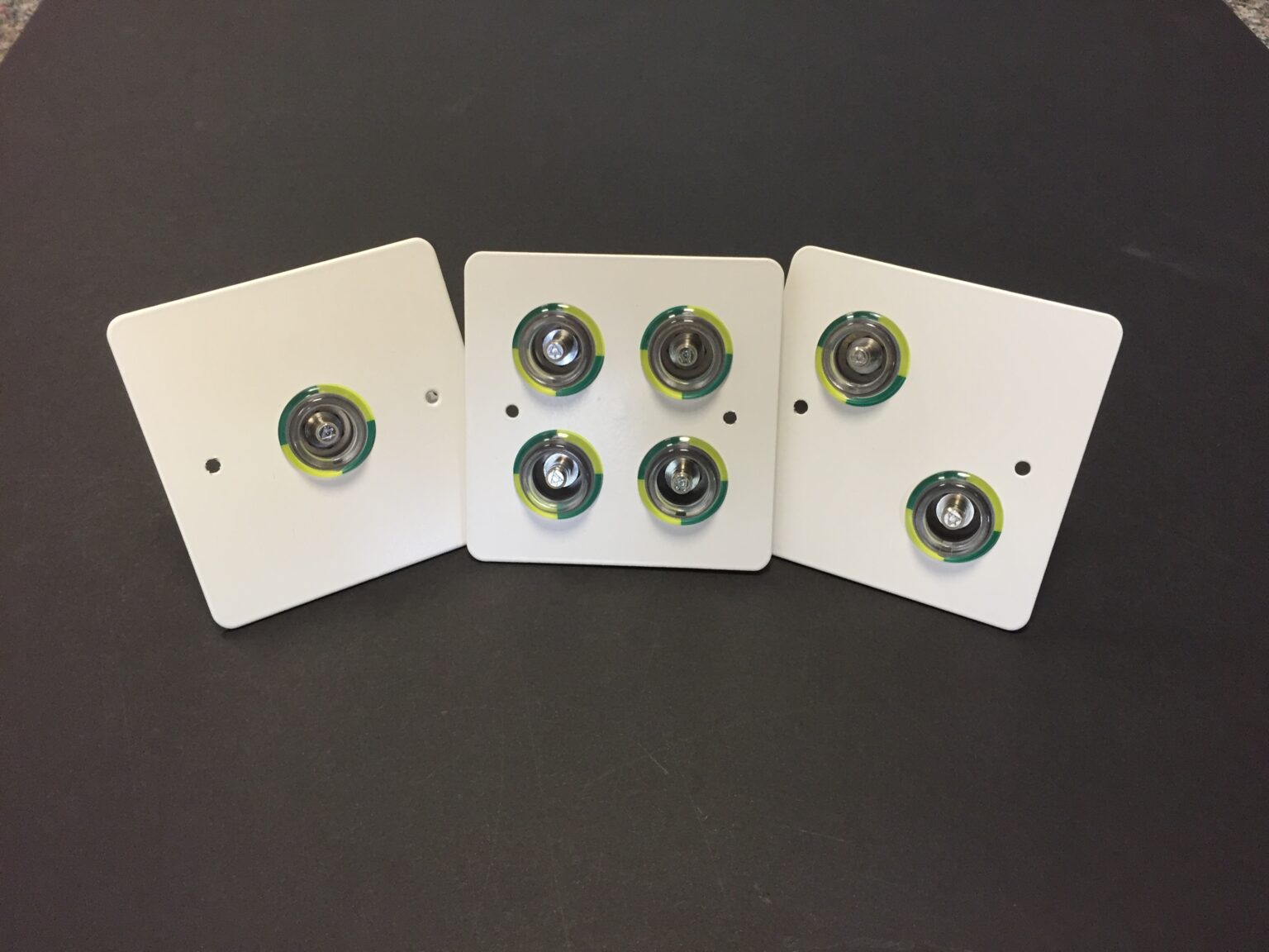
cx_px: 634
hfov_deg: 61.7
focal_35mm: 29
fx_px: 1063
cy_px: 476
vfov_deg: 48.2
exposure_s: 1/30
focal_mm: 4.15
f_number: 2.2
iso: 50
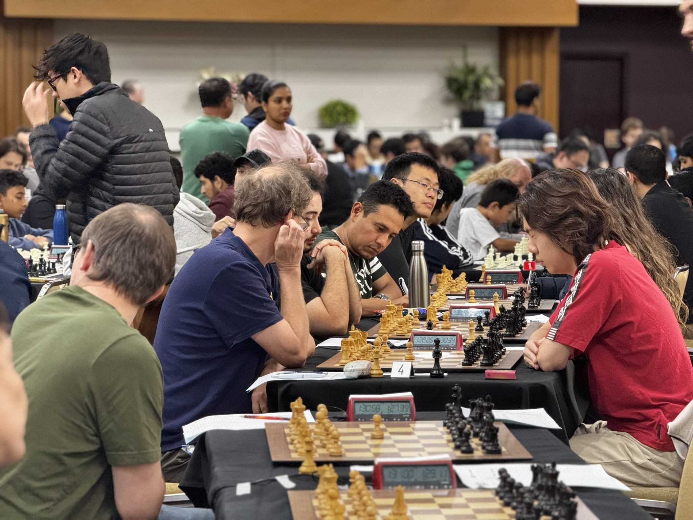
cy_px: 260
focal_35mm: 120
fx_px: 2402
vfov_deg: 12.3
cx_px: 346
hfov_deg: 16.4
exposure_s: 1/50
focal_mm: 15.66
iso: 640
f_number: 2.8
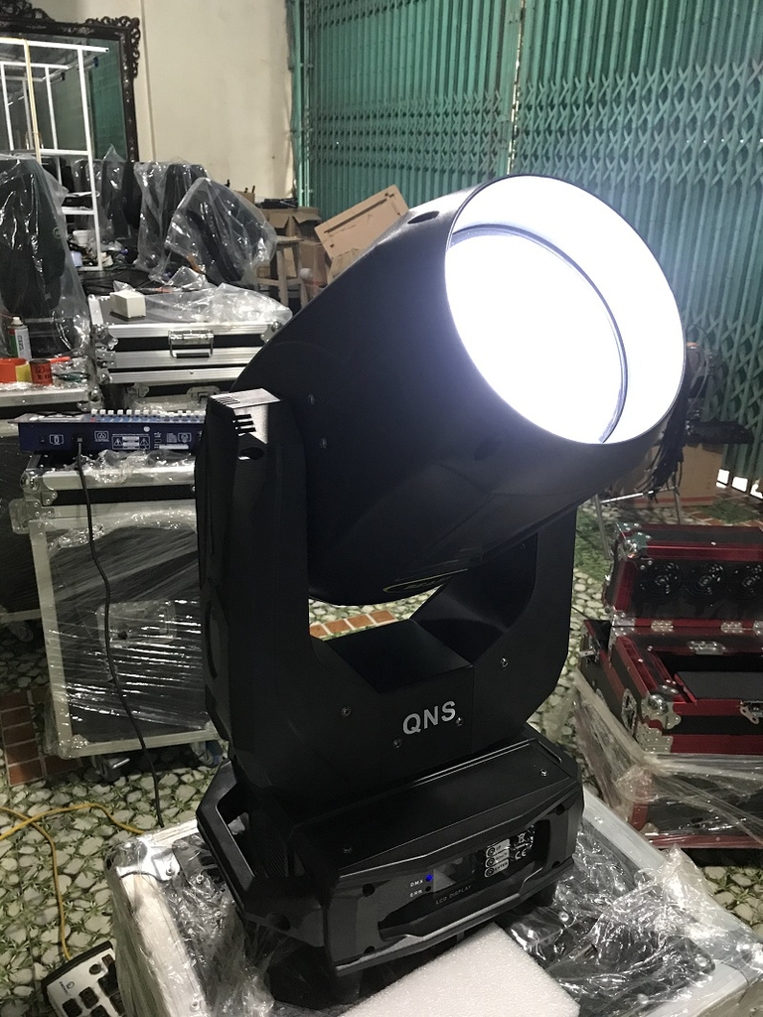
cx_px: 382
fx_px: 823
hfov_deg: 49.7
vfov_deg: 63.4
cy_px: 508
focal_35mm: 28
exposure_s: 1/16
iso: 100
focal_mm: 3.99
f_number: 1.8
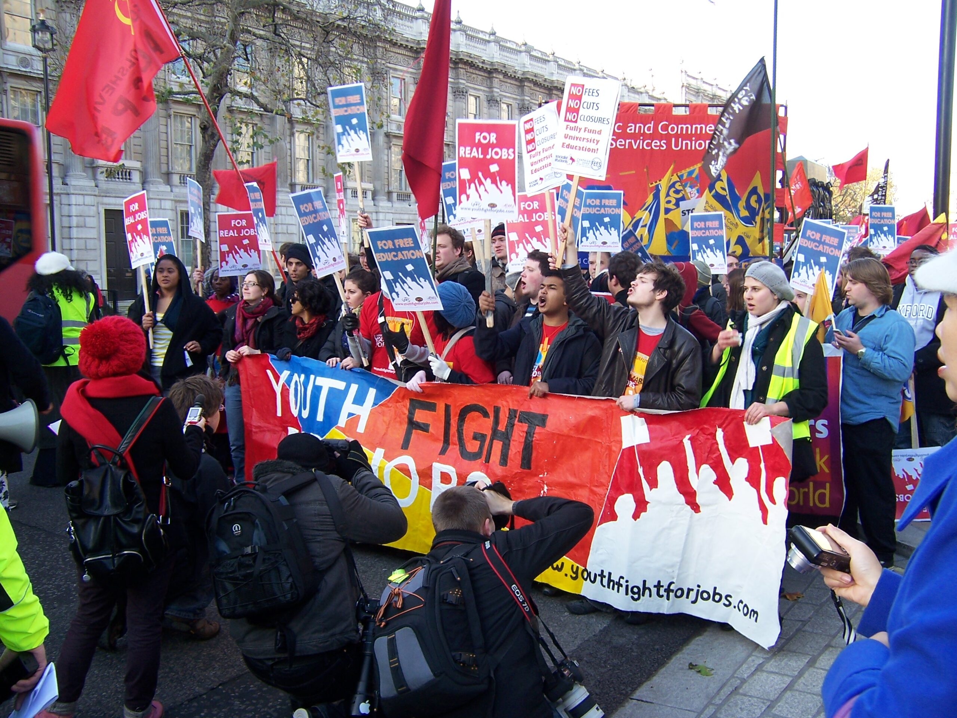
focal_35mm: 33
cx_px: 478
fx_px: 912
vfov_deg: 42.9
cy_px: 359
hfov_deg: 55.4
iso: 80
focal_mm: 5.5
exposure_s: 1/60
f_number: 3.4
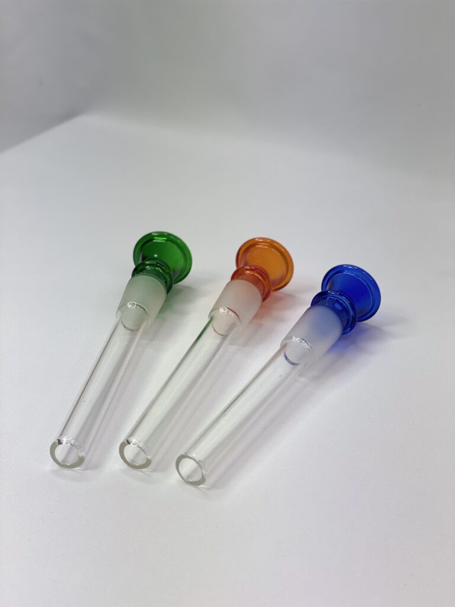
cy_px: 304
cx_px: 228
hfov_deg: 28.0
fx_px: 911
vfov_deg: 36.8
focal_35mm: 52
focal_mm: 6
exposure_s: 1/282
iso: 20
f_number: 2
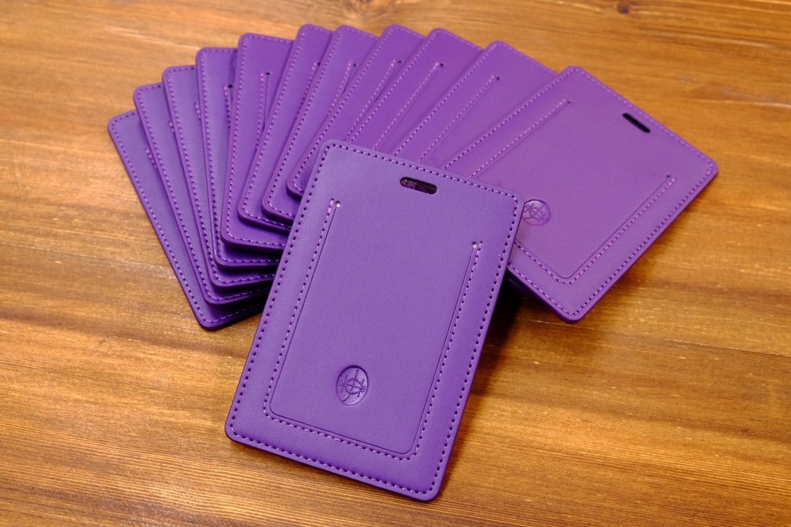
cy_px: 264
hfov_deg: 40.3
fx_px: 1076
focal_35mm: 49
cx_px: 396
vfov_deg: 27.5
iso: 2000
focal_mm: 32.9
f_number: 7.1
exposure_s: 1/15
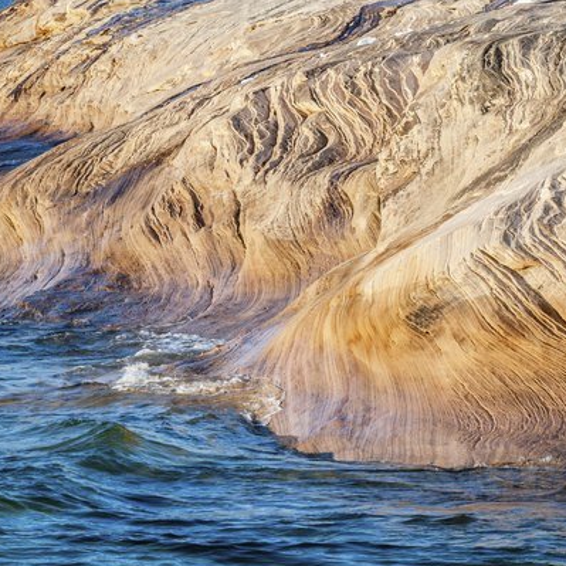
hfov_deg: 5.4
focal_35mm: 326
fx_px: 6031
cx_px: 302
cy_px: 284
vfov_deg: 5.4
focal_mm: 170
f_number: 11
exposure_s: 1/80
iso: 200
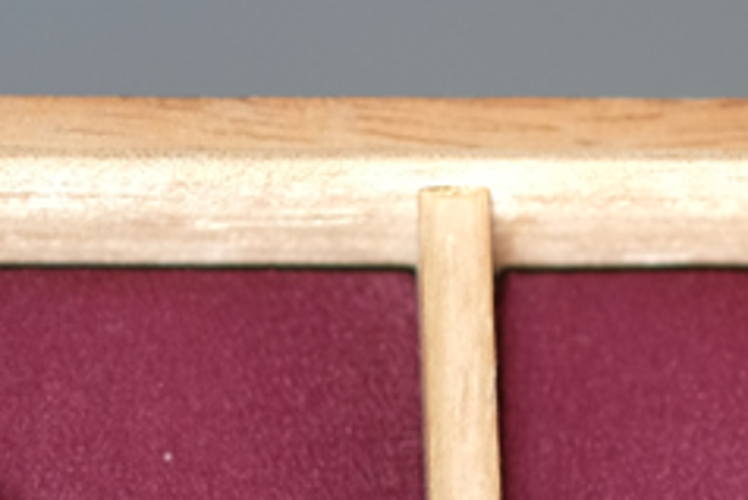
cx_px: 698
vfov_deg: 3.0
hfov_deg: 4.5
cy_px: 1006
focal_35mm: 454
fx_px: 9438
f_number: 2.4
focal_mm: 60
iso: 100
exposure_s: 1/15
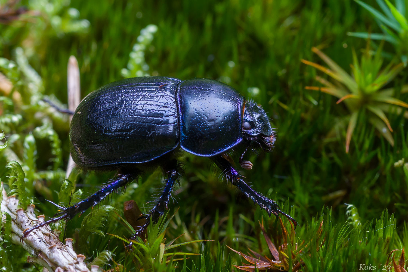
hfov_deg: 22.6
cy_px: 136
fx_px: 1020
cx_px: 204
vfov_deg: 15.2
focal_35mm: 90
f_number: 9
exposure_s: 1/10
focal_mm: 90
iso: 400
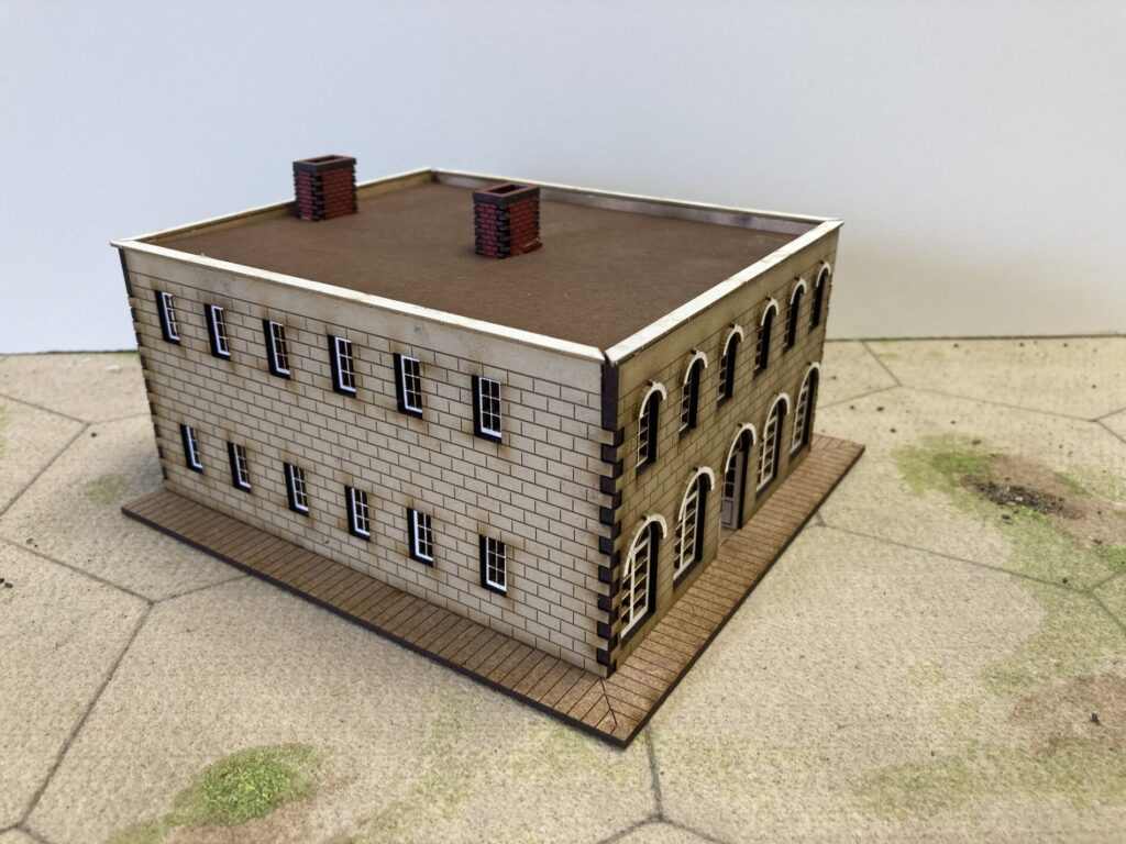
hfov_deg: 63.4
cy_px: 422
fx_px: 911
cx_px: 563
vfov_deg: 49.7
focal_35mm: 28
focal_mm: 3.99
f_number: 1.8
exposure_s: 1/50
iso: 50
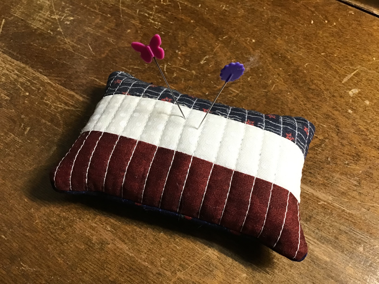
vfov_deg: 45.4
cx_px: 190
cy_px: 142
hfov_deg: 58.4
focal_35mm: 31
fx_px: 339
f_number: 2.4
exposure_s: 1/30
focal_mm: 3.3
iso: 125
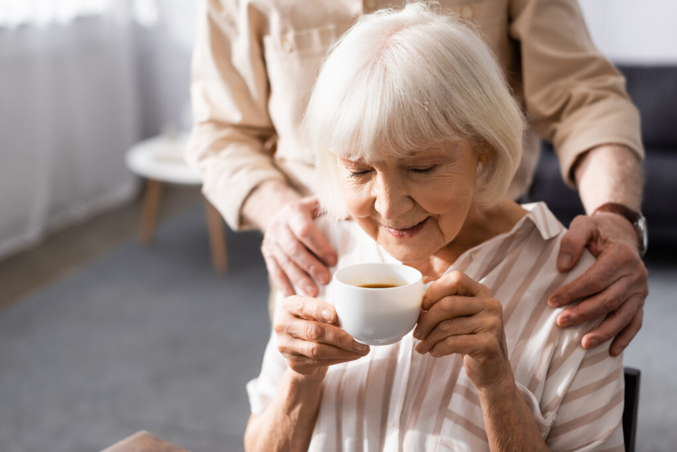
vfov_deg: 27.0
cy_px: 226
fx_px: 941
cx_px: 338
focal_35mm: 50
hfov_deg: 39.6
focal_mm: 50
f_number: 2.8
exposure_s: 1/200
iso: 100
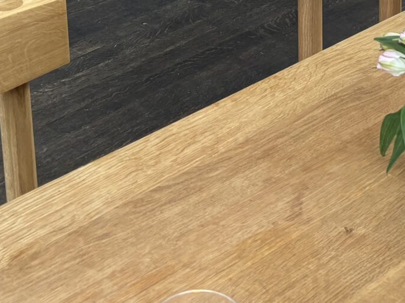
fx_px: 1146
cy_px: -214
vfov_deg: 13.7
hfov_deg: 19.7
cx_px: 360
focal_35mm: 98
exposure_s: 1/100
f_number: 1.6
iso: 125
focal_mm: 5.96
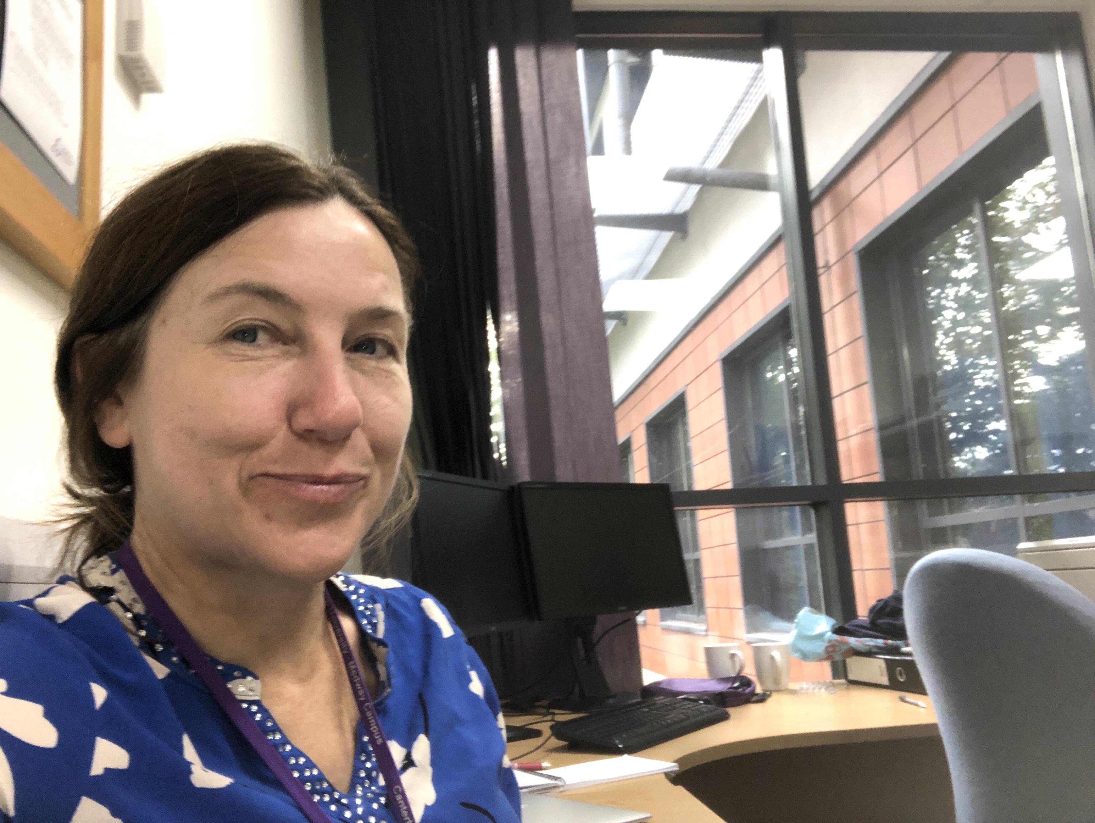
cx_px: 548
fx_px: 1013
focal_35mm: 32
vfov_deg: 44.2
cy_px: 412
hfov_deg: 56.8
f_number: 2.2
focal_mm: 2.87
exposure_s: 1/50
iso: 80
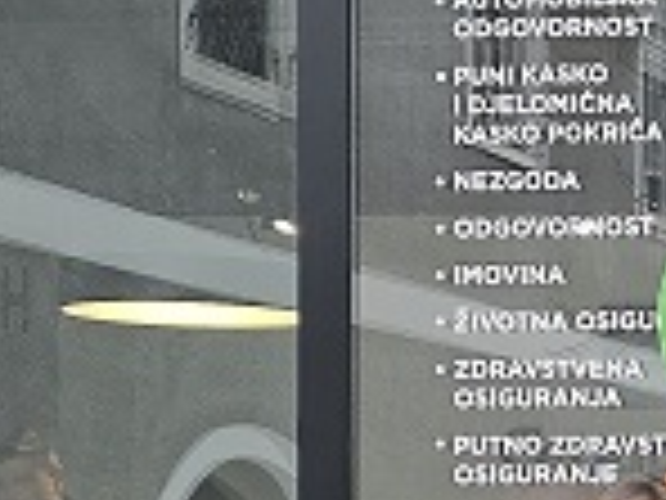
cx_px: 1287
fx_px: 2982
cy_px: 559
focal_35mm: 155
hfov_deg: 11.6
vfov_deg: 9.5
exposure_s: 1/190
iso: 125
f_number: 1.7
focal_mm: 6.3
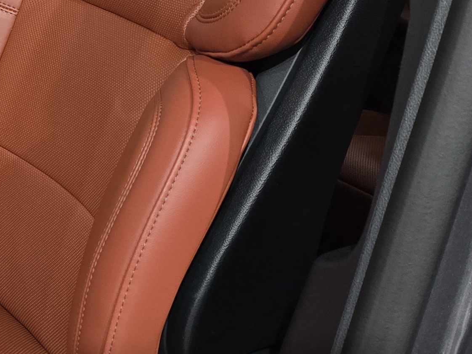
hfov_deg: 21.8
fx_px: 1118
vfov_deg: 17.9
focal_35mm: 82
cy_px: 113
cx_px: -114
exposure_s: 1/120
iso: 500
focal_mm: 6.3
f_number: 1.7
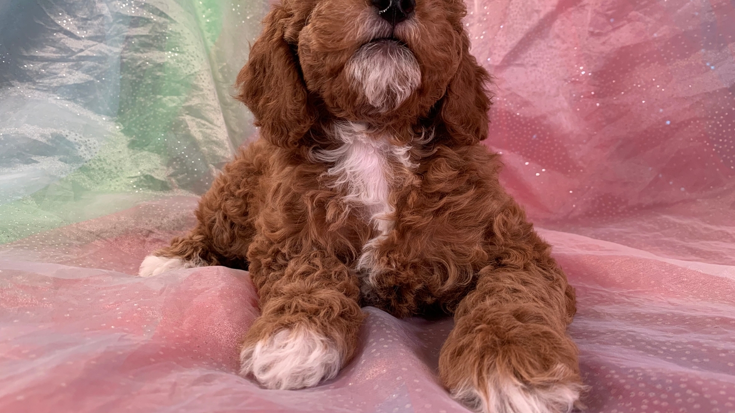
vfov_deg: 40.0
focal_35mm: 29
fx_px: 565
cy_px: 171
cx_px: 373
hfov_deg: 66.1
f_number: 1.8
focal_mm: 4.25
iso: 80
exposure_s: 1/120
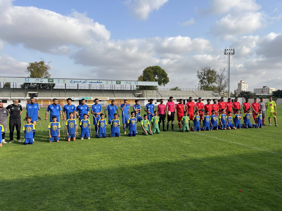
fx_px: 212
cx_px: 141
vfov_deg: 53.1
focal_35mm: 26
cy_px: 106
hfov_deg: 67.3
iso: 50
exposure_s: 1/3077
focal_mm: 5.7
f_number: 1.5
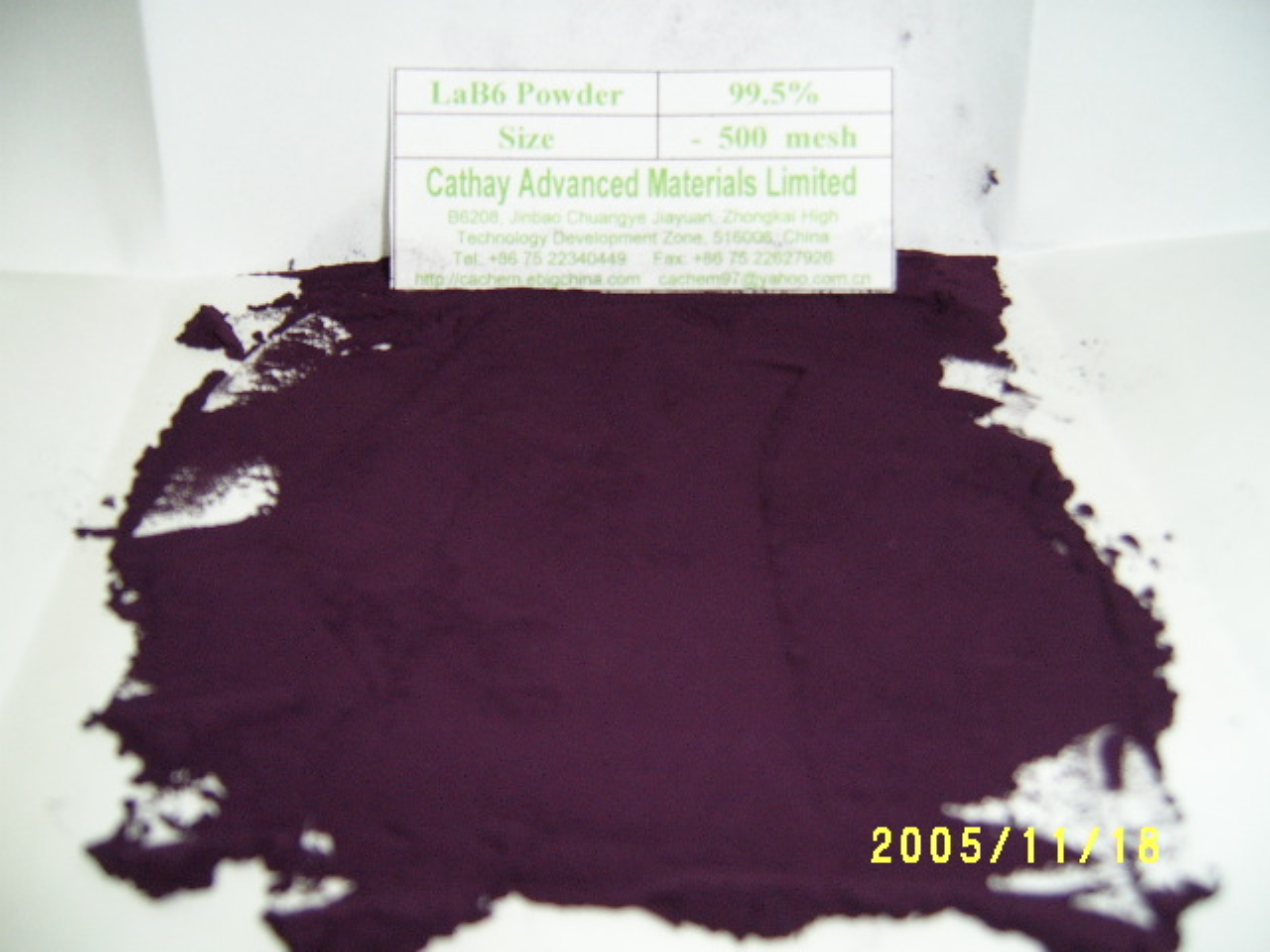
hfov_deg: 50.1
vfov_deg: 38.7
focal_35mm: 37
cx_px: 635
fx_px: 1357
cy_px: 476
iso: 141
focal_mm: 6.2
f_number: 2.9
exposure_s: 1/30
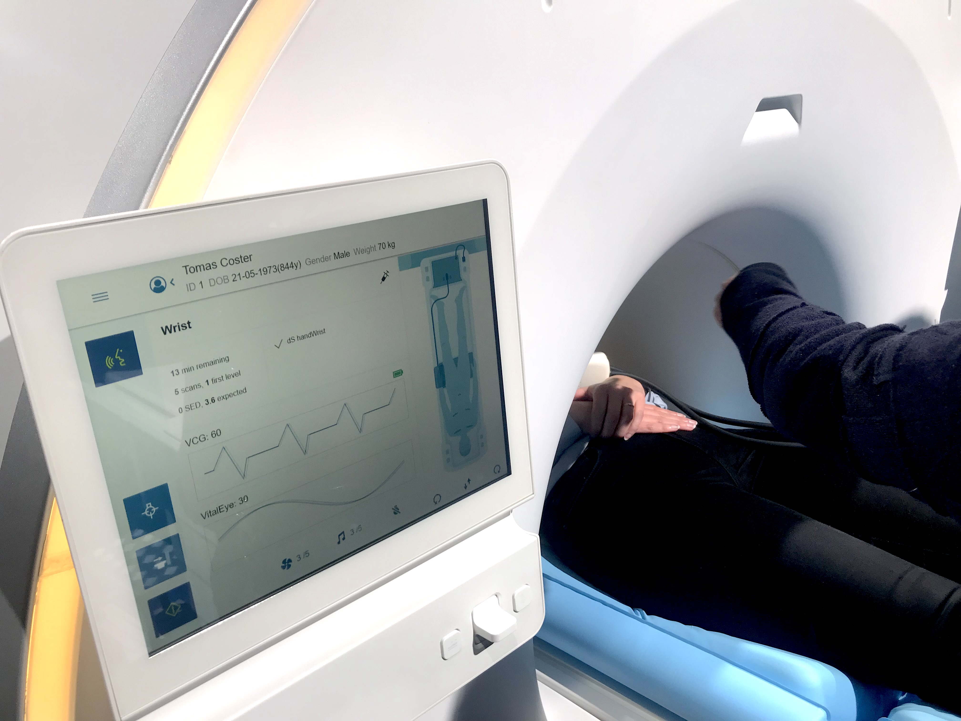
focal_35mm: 28
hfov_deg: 63.4
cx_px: 480
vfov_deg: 49.7
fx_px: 777
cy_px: 360
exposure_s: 1/120
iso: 25
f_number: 1.8
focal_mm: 3.99
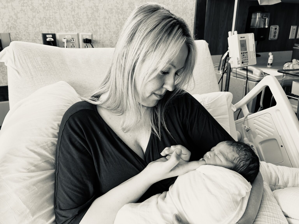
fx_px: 225
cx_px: 150
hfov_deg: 67.3
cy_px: 112
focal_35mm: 26
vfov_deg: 53.1
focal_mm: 5.7
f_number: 1.5
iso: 80
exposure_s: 1/60
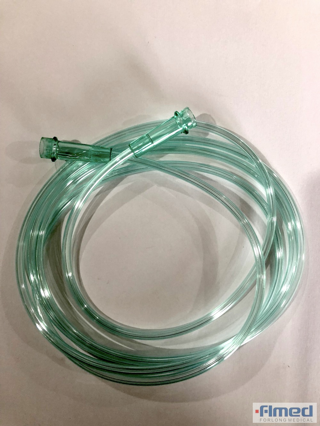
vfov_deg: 63.4
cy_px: 213
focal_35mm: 28
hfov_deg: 49.8
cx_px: 160
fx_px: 345
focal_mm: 3.99
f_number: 1.8
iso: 40
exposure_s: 1/20
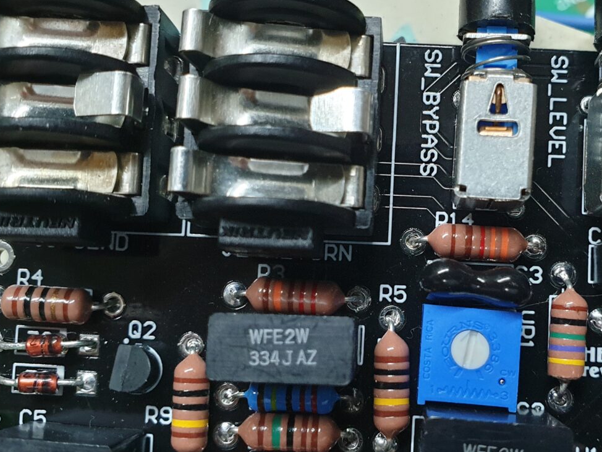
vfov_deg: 35.1
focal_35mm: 41
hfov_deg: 45.0
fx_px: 713
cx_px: 406
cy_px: 236
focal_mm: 4.3
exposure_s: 1/25
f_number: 2.4
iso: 320
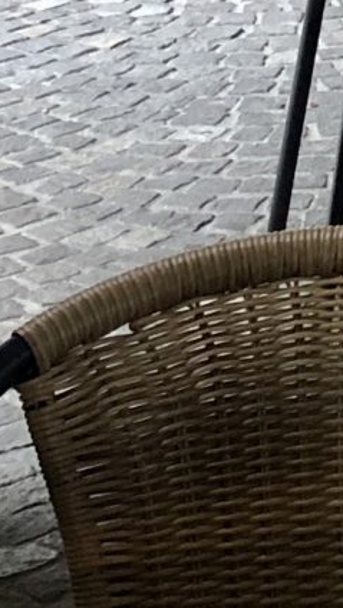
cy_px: -457
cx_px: 1006
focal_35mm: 184
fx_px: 2970
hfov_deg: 6.1
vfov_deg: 11.0
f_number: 1.8
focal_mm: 3.99
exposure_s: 1/15
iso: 50
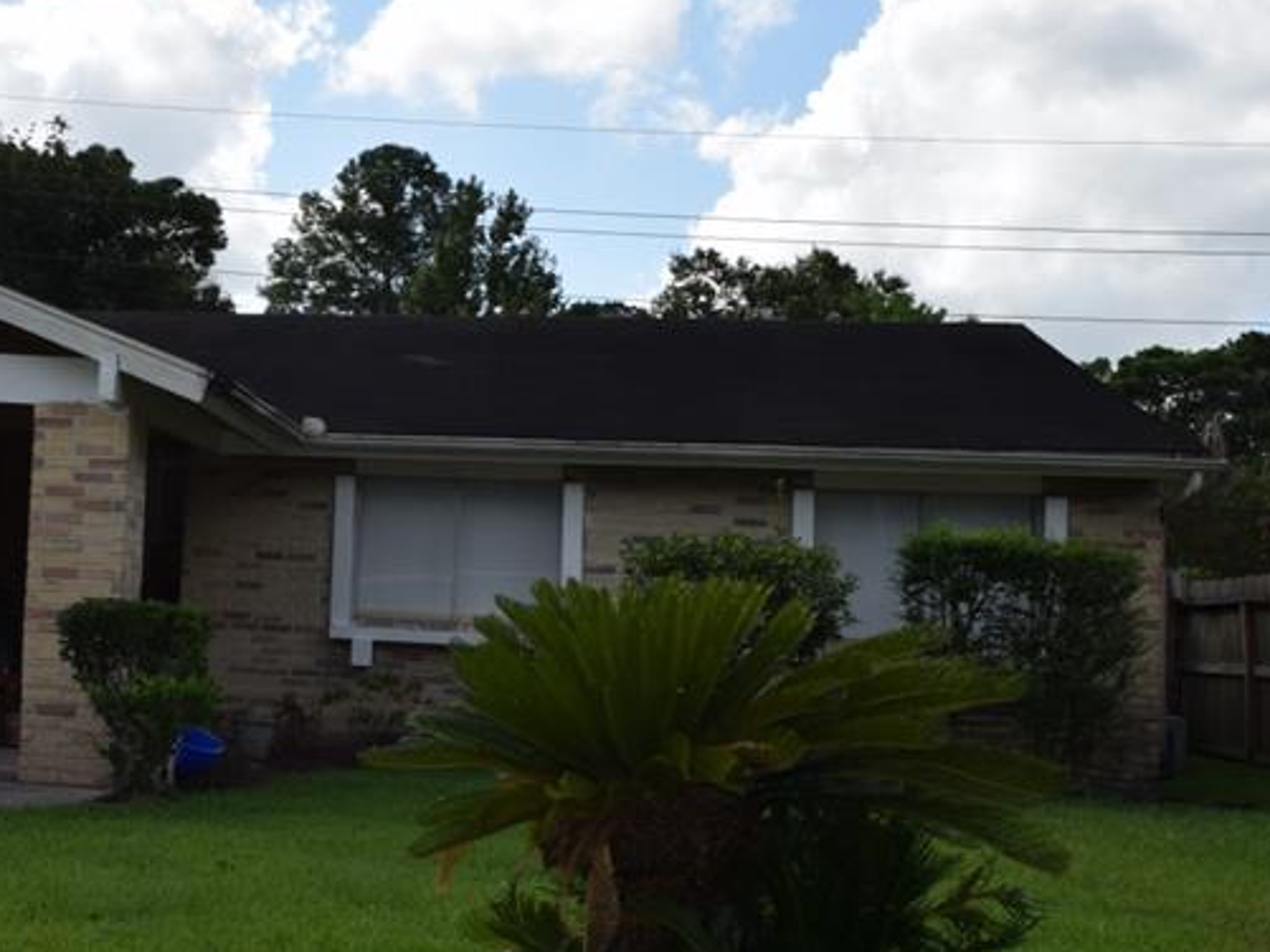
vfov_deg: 27.5
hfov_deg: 33.7
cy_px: 468
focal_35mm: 53
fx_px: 1945
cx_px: 68
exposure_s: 1/200
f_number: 10
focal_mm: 18
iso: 100
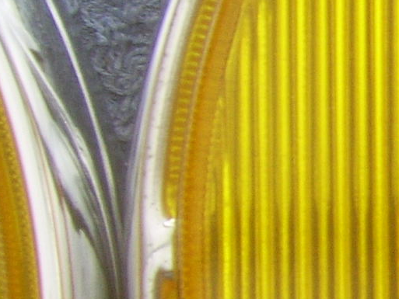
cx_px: 912
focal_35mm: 192
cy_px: 306
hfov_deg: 9.3
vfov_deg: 7.7
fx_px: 2214
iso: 50
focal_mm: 7.8
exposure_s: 1/80
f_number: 4.5
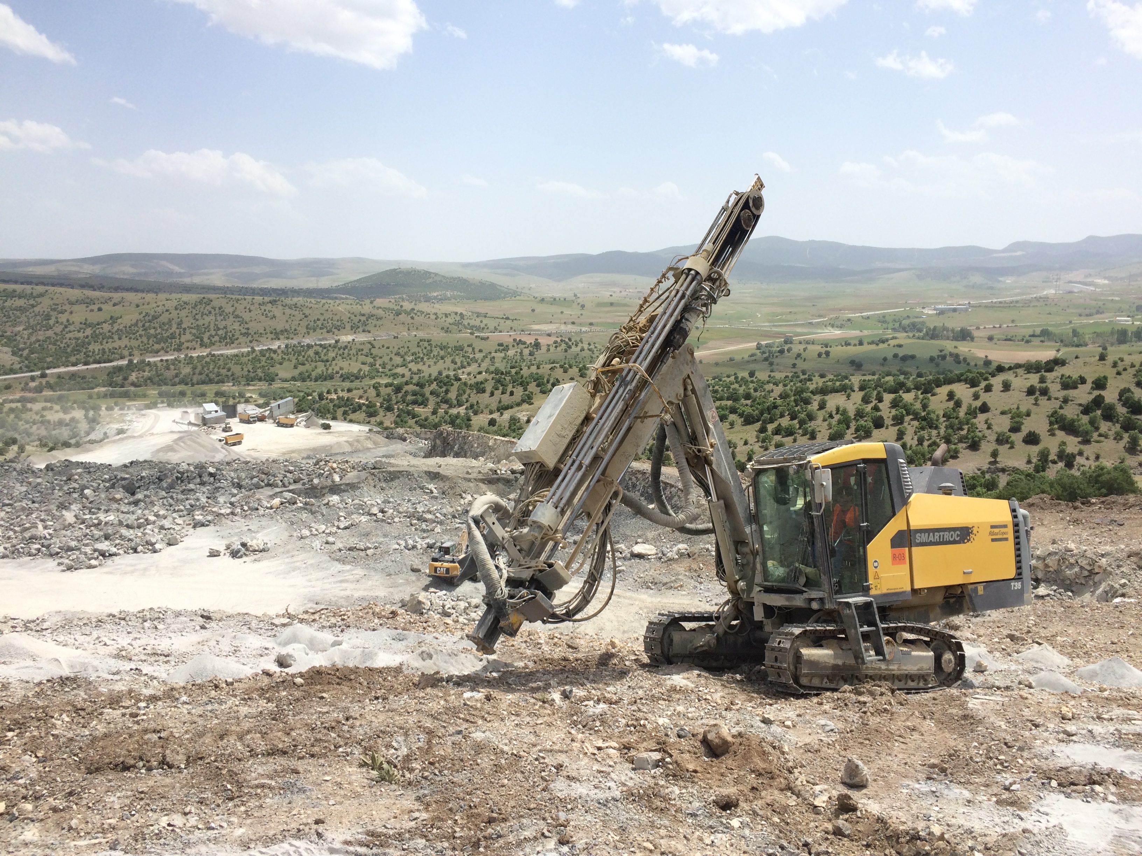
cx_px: 571
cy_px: 428
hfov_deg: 61.7
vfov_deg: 48.2
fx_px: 957
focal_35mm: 29
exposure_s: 1/2283
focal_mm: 4.15
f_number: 2.2
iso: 32
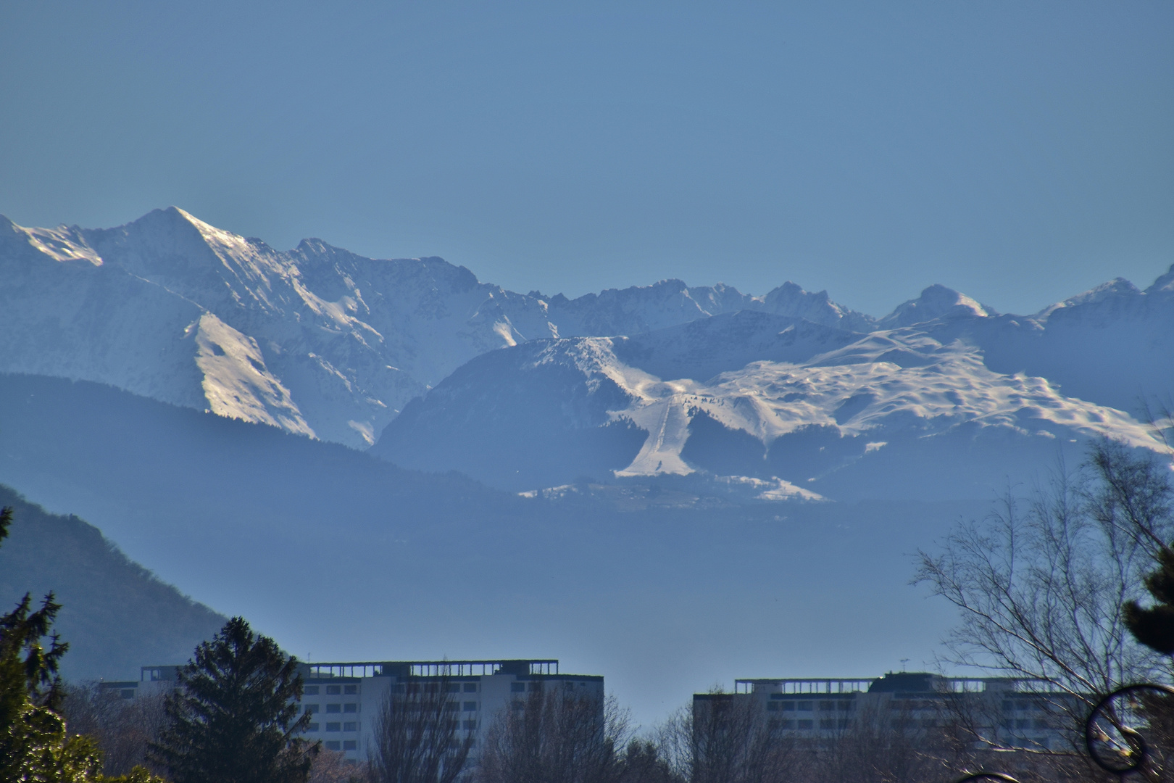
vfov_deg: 3.7
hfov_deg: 5.5
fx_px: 12228
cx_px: 587
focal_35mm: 375
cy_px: 392
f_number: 7.1
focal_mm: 250
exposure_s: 1/800
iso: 200
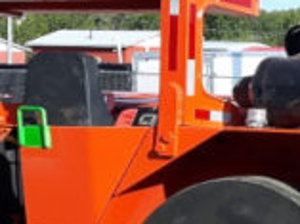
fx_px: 1314
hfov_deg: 11.8
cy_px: 186
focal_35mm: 152
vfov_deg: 9.7
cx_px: 581
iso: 40
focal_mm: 3.7
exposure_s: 1/848
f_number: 1.9
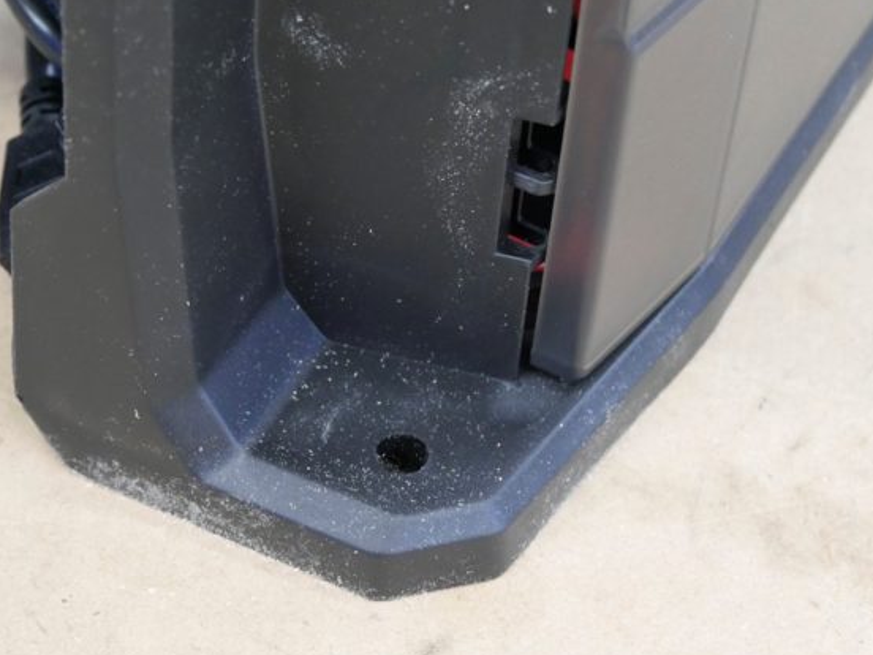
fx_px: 2925
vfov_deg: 12.8
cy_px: 331
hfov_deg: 17.0
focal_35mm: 116
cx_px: 346
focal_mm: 46
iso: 3200
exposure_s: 1/60
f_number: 4.9
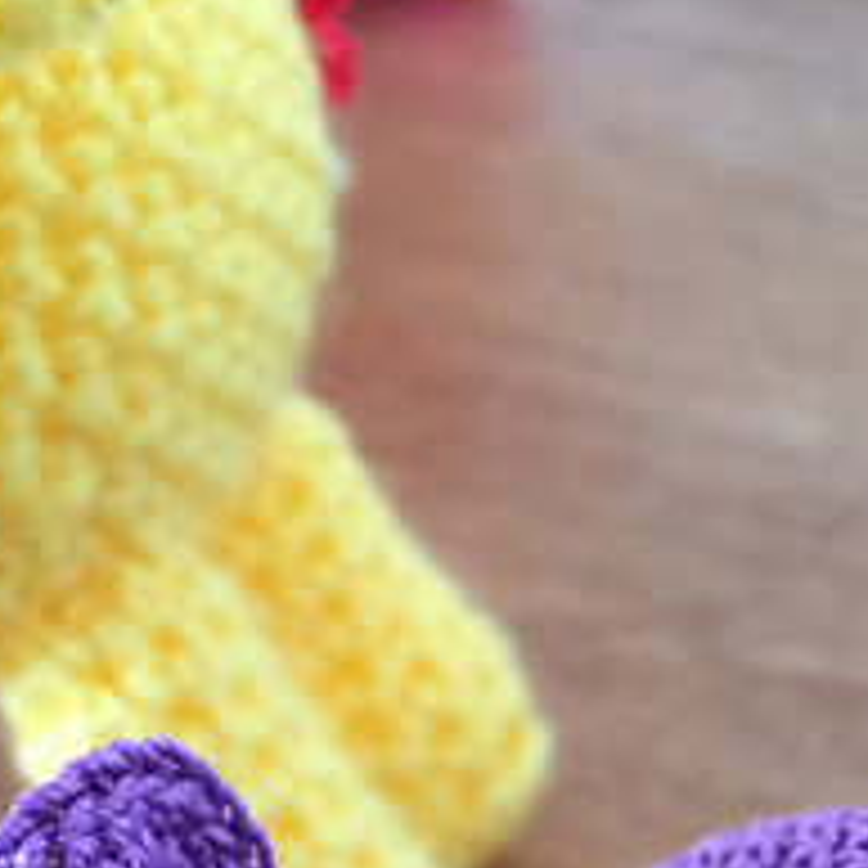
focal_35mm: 85
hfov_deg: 20.3
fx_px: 2411
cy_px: 1345
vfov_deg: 18.0
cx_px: 580
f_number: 2.2
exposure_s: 1/17
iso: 80
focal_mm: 4.15
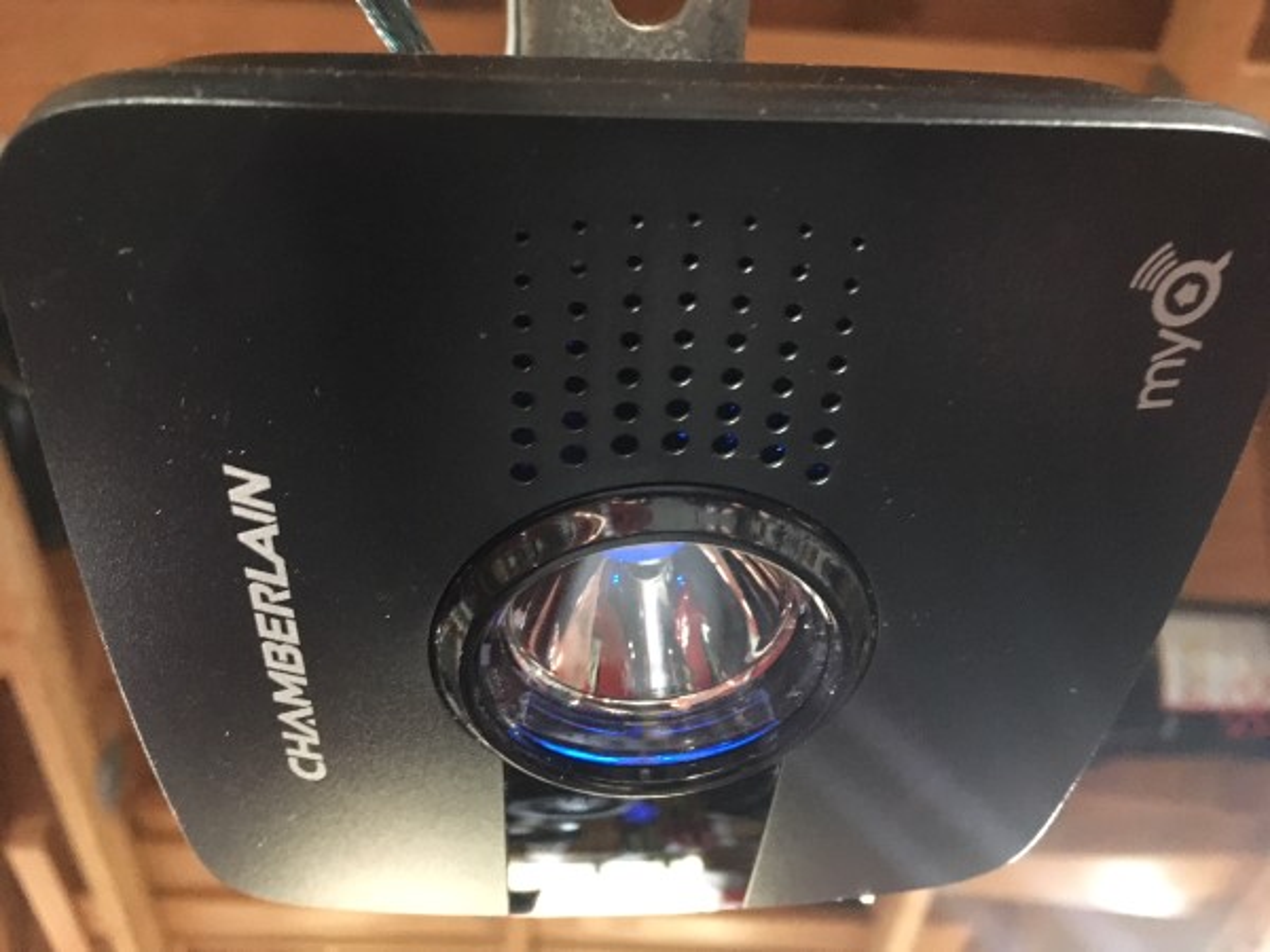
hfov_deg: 61.7
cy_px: 476
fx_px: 1064
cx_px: 635
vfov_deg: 48.2
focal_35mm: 29
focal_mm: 4.15
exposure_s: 1/15
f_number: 2.2
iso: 500
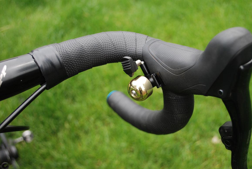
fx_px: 281
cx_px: 139
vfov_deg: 33.5
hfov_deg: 48.3
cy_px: 89
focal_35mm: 40
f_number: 4.2
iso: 200
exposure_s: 1/250
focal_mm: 24
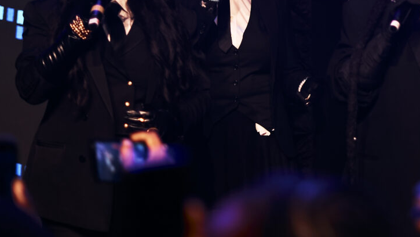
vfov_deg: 8.1
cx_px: 372
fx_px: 1648
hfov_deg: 14.4
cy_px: -44
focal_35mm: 148
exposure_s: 1/60
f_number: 1.8
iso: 400
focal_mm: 50
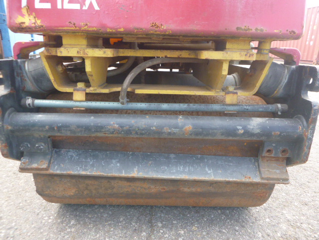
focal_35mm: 25
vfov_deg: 54.9
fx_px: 230
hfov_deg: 69.4
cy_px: 120
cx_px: 160
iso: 200
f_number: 3.9
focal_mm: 4.5
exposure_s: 1/60
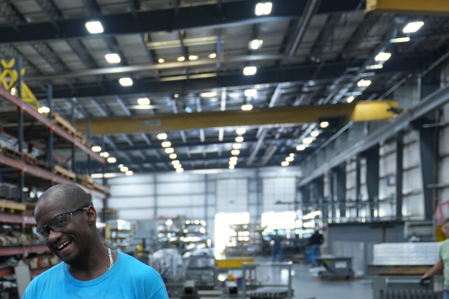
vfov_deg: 19.2
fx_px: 860
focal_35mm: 69
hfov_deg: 27.3
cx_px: -21
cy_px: 301
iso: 800
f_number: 2.8
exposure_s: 1/80
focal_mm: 32
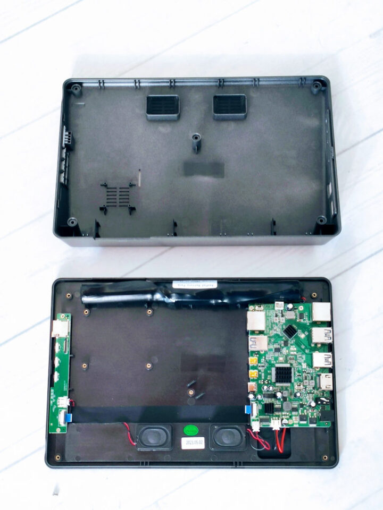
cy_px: 255
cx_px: 192
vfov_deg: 36.8
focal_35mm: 52
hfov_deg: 28.0
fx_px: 767
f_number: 1.75
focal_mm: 4.77
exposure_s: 1/33
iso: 278
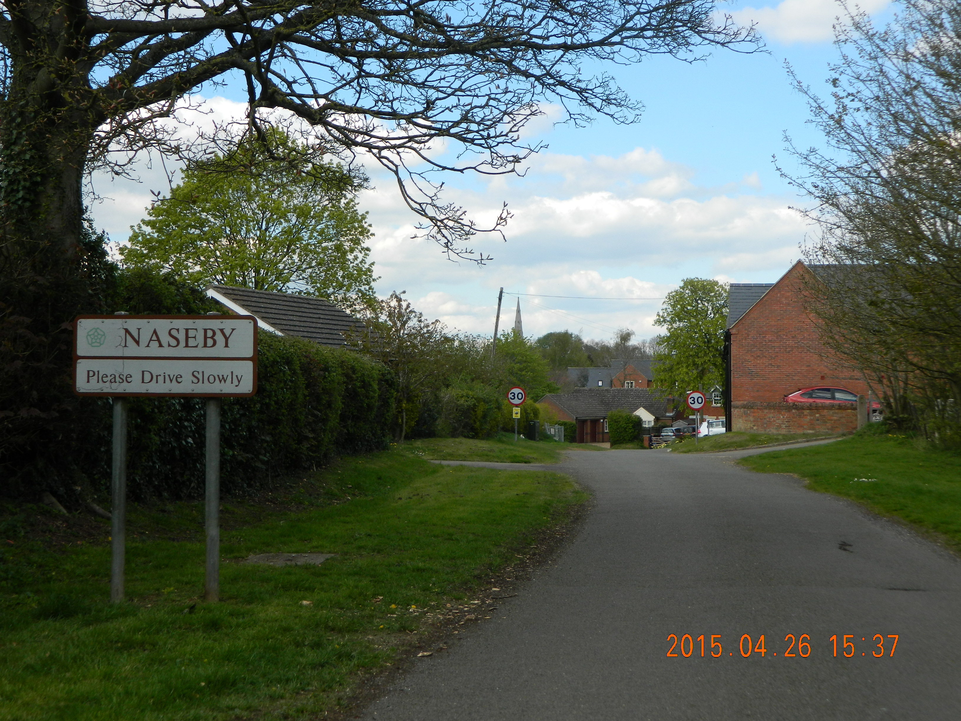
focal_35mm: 57
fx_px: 1582
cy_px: 360
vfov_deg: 25.7
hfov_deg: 33.8
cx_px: 480
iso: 80
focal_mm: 10.2
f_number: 3.8
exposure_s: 1/400
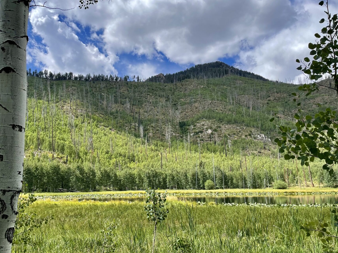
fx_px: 303
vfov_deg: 45.4
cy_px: 141
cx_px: 139
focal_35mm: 31
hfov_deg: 58.0
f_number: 1.6
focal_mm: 4.2
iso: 32
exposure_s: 1/3205
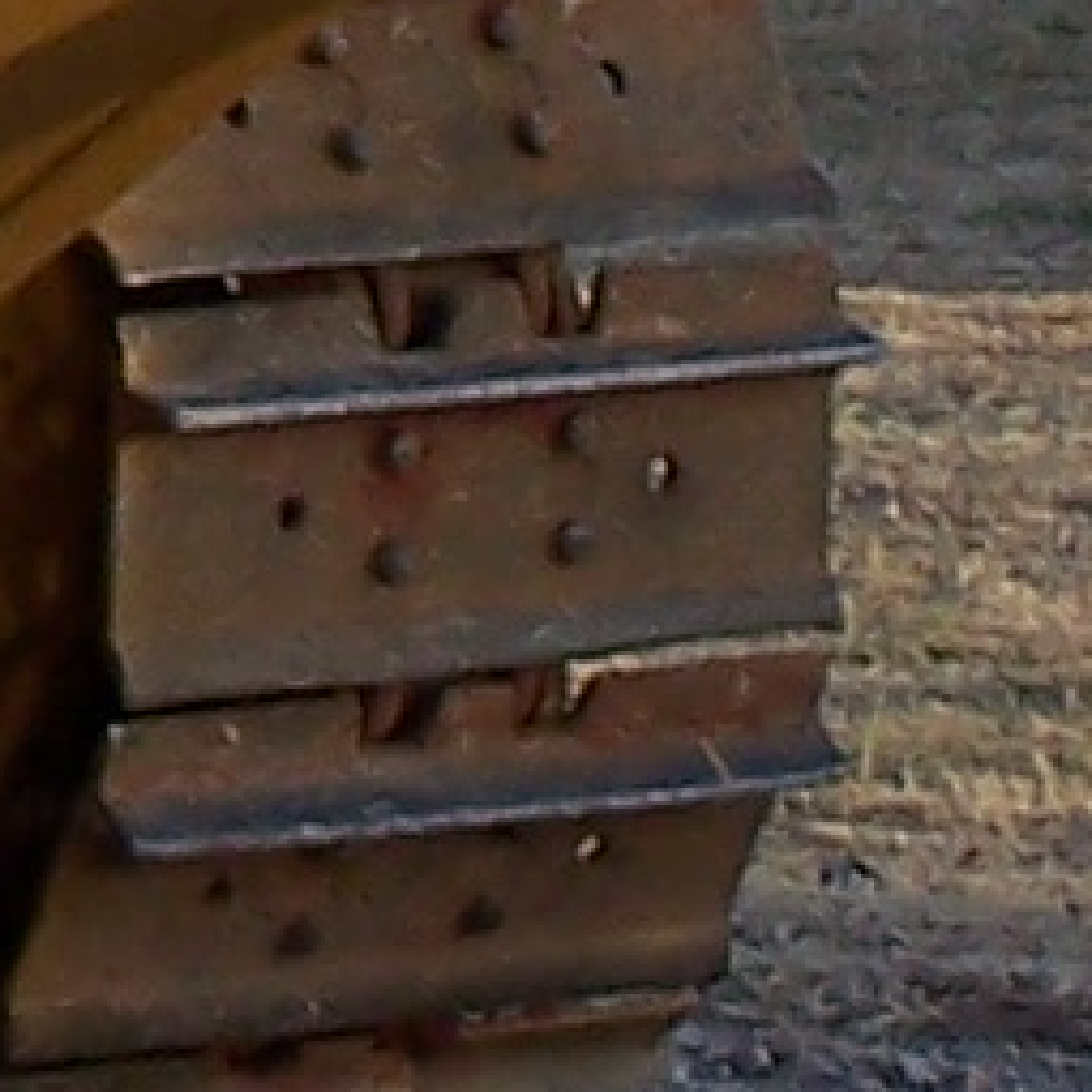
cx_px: -1512
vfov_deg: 2.8
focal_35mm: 615
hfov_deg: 2.8
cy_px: -2008
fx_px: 21950
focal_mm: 11.5
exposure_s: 1/350
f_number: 3.2
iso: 80
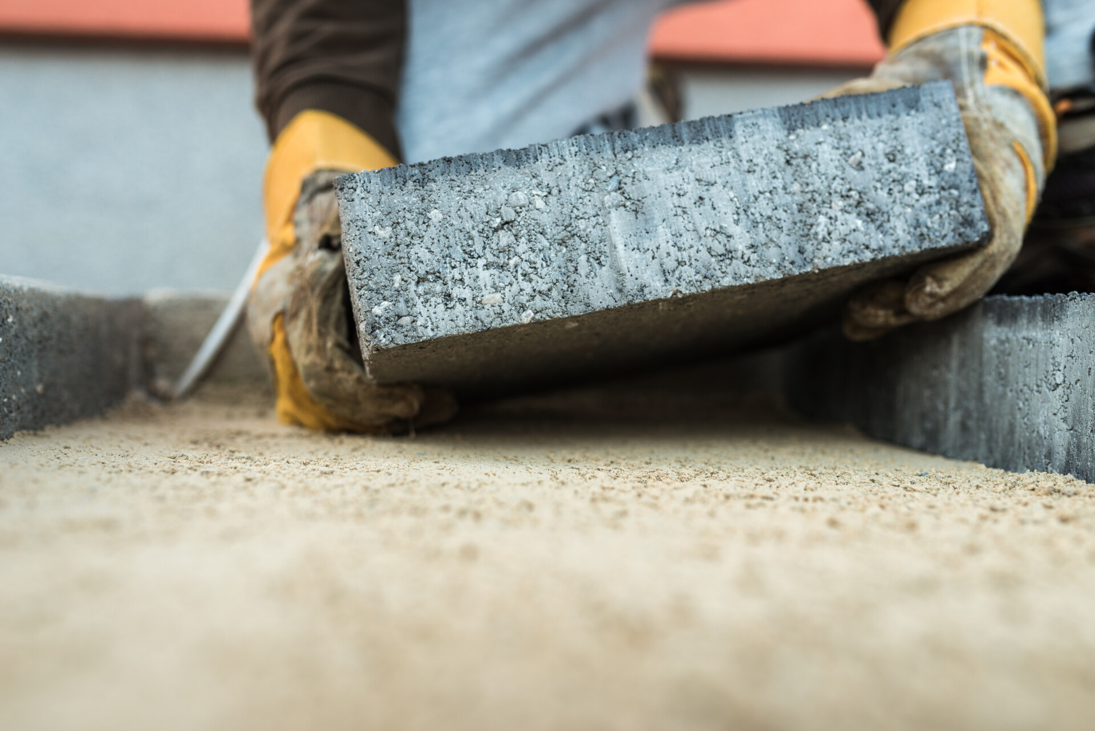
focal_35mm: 35
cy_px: 366
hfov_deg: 54.4
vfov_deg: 37.9
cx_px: 548
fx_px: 1065
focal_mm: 35
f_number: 3.5
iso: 100
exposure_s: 1/1.25
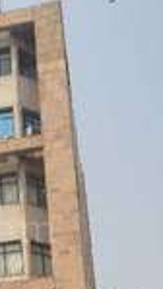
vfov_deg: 18.0
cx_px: -159
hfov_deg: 9.8
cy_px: 305
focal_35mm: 115
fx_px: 882
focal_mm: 4.28
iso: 50
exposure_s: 1/1783
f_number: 2.4
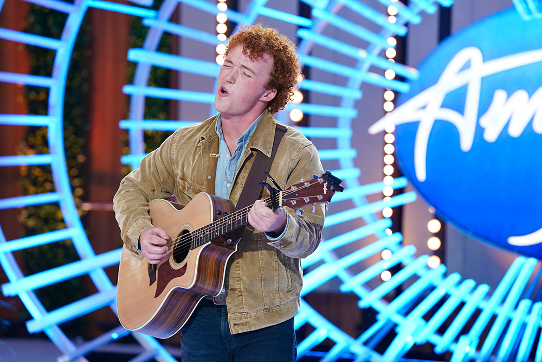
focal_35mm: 170
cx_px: 271
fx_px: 2560
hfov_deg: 12.1
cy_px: 181
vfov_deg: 8.1
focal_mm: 170
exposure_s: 1/400
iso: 2000
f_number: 4.5
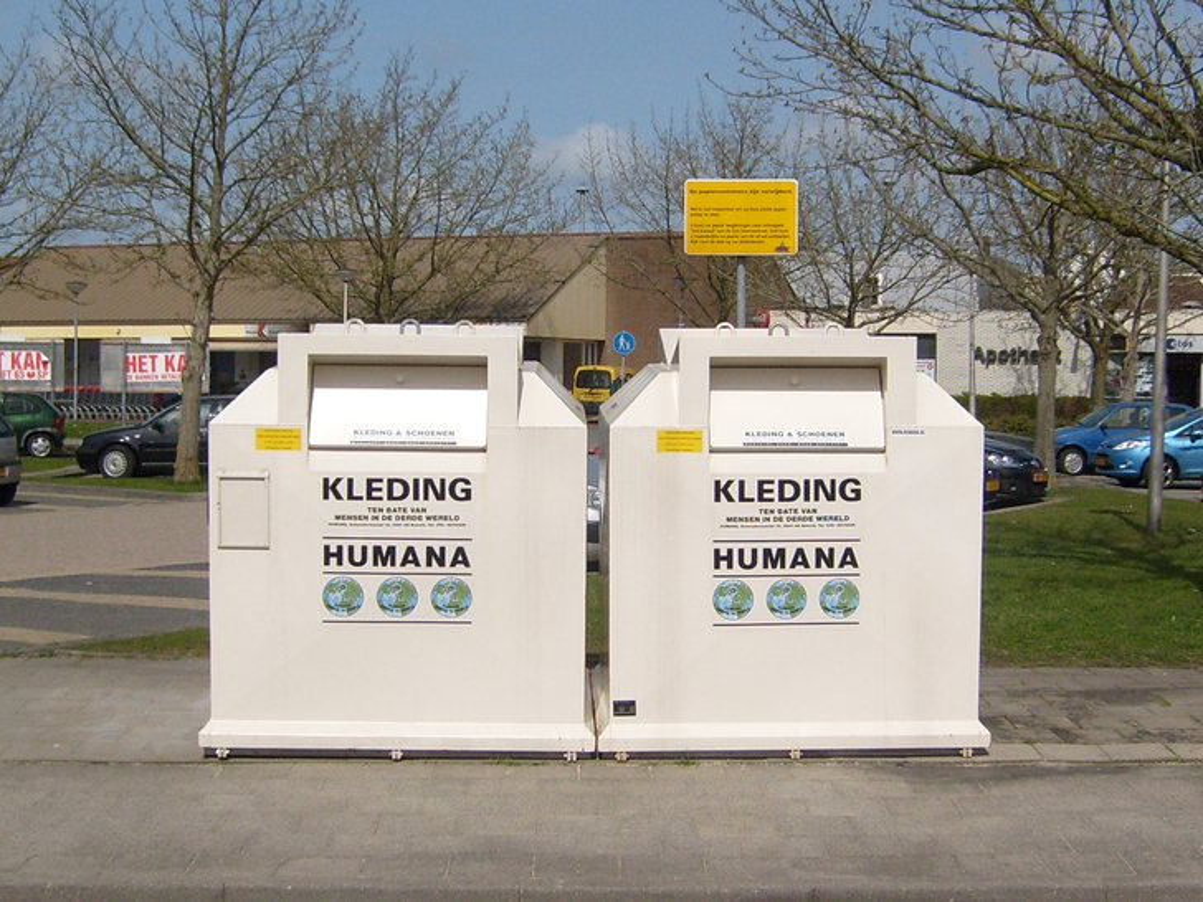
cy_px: 451
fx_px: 1216
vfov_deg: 40.7
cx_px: 602
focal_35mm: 35
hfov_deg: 52.6
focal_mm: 5.8
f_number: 7.1
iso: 80
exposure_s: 1/500
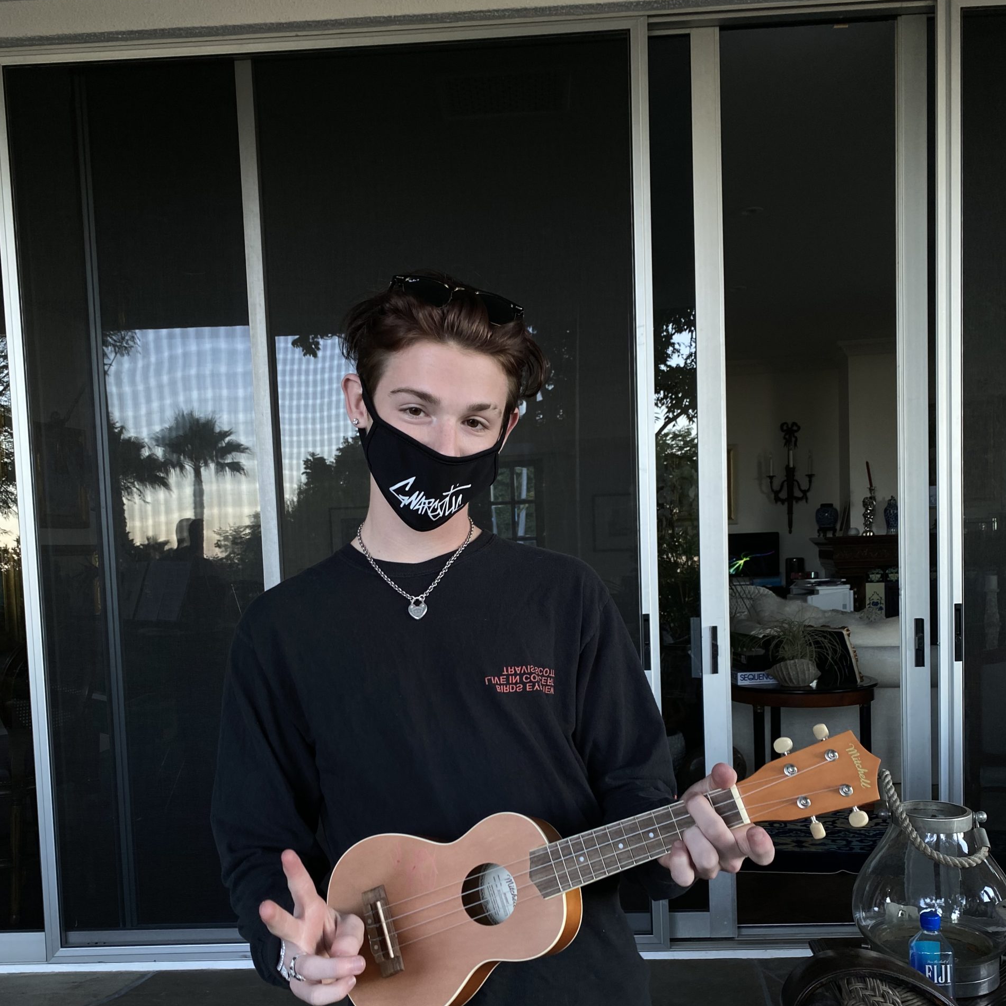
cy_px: 630
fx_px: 1019
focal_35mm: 31
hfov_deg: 52.5
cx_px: 500
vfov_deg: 52.0
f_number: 1.8
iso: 64
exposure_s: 1/60
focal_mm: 4.25
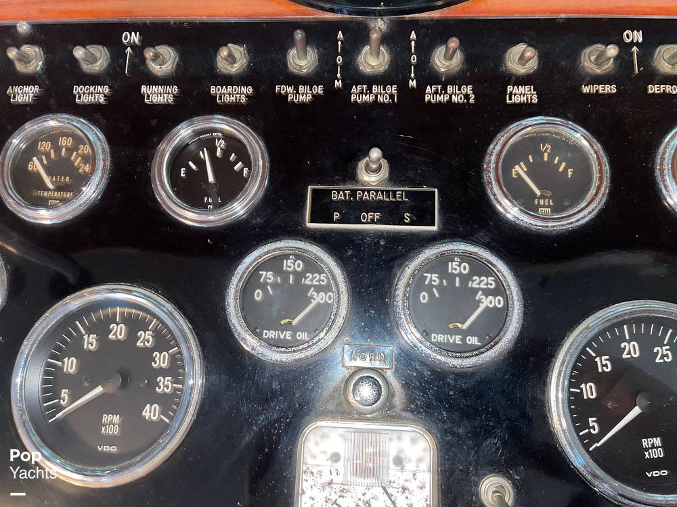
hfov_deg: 67.3
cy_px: 254
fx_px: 508
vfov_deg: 53.1
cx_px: 338
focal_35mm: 26
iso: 32
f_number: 1.6
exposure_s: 1/4
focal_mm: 4.2
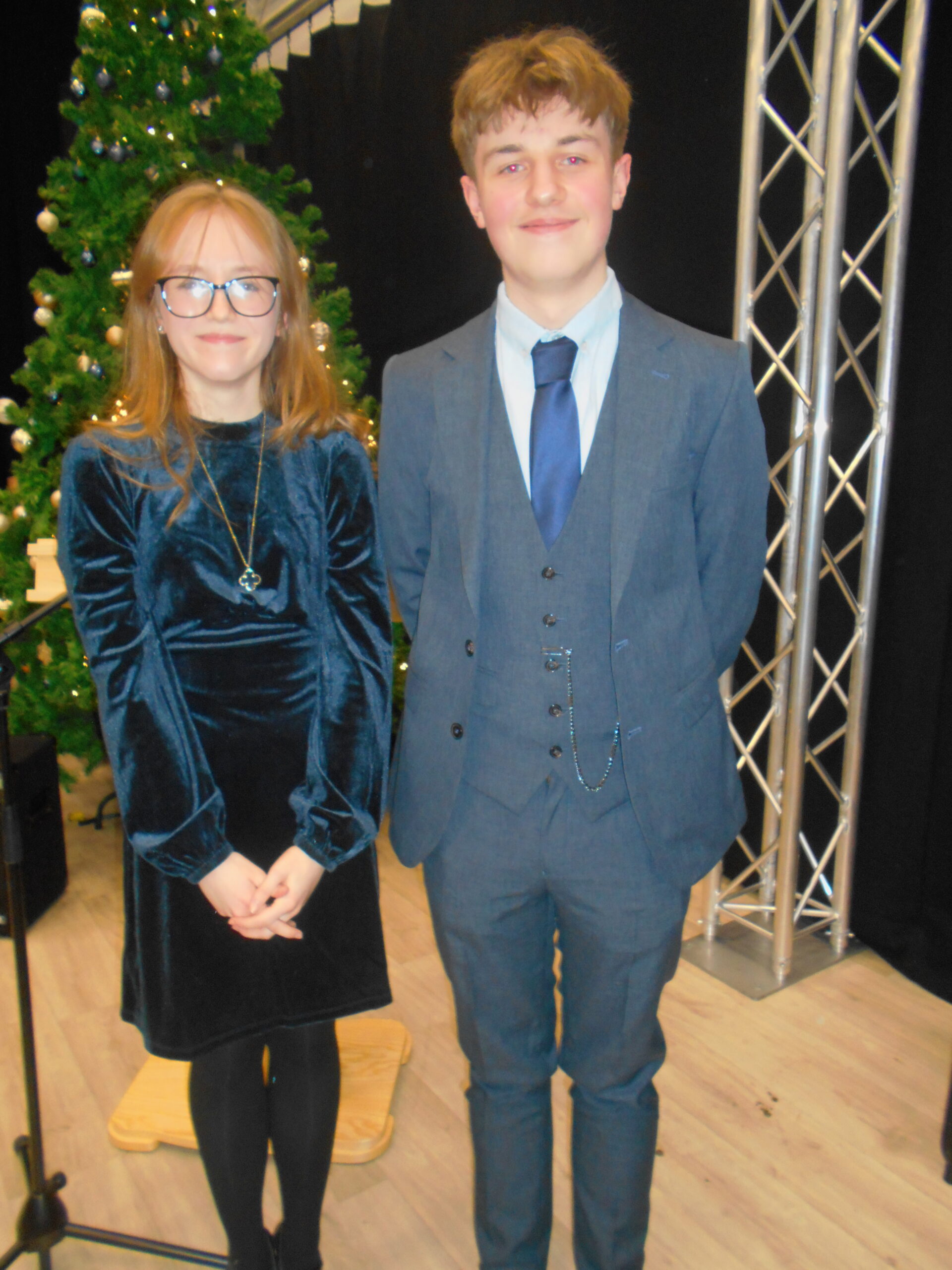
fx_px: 953
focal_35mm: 26
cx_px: 476
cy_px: 635
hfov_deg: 53.1
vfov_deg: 67.3
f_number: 3.2
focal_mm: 4.6
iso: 280
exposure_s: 1/25
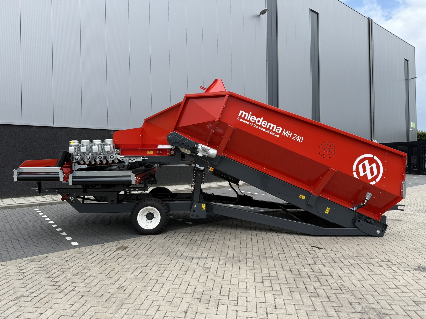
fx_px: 295
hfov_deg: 71.6
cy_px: 160
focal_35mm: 24
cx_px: 213
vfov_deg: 56.8
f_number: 1.78
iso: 80
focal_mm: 6.76
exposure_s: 1/2232
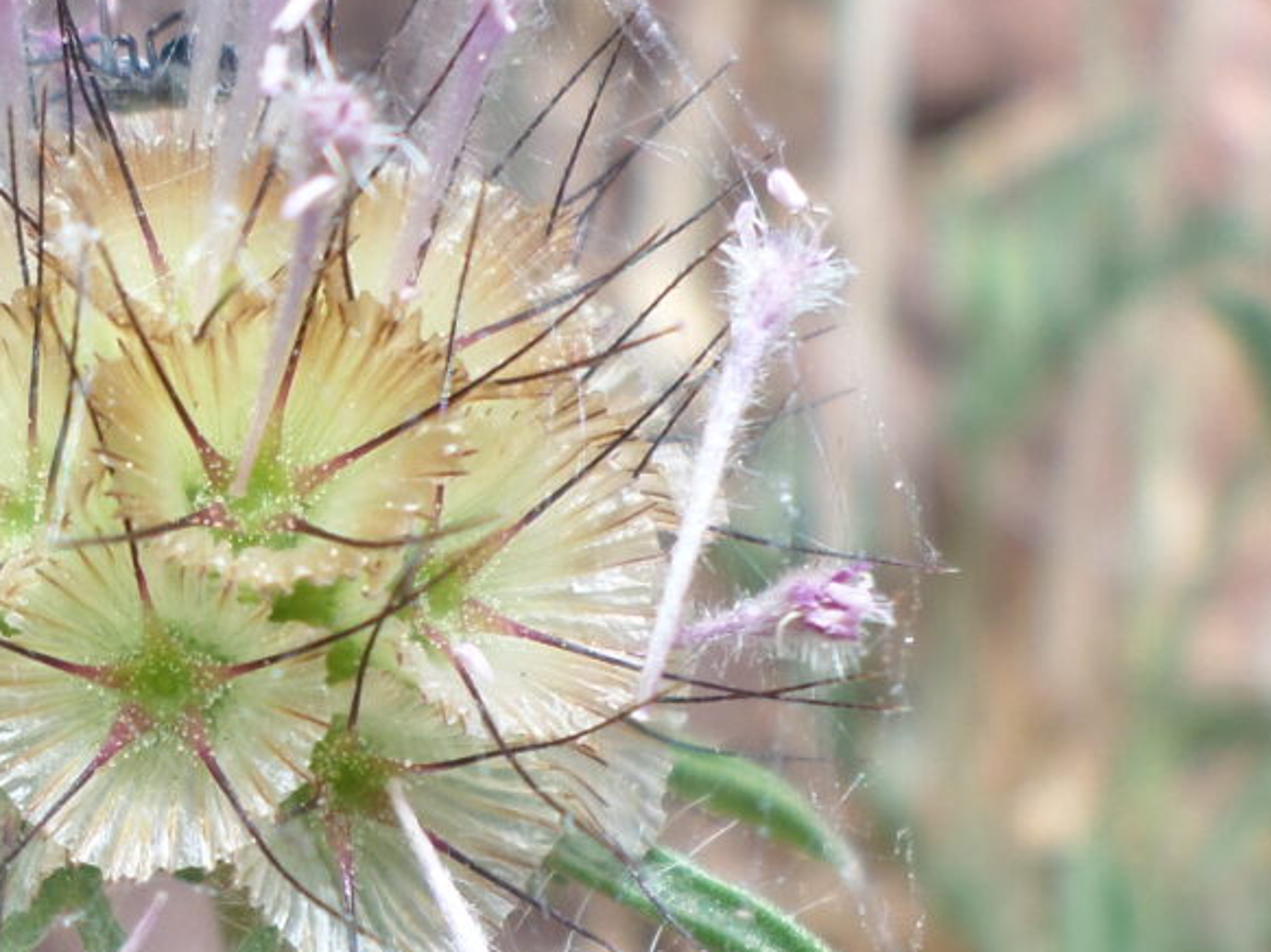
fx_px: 2422
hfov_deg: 28.2
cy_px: 740
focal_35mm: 66
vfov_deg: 22.0
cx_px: 98
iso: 80
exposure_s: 1/750
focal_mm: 4.5
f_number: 2.5
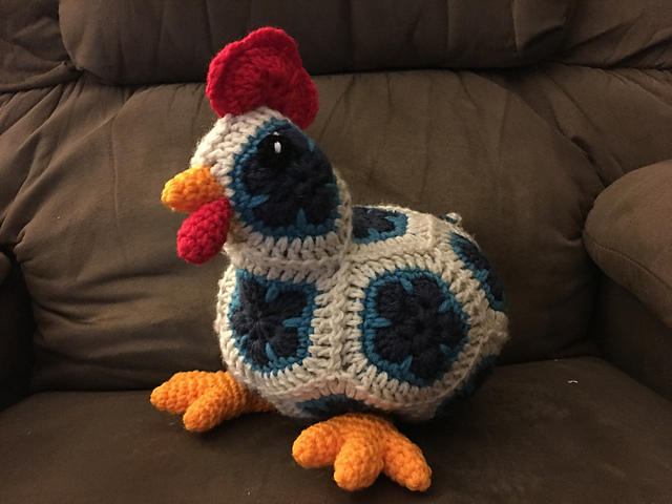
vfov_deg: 48.2
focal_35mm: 29
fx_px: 563
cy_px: 252
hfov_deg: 61.7
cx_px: 336
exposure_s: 1/4
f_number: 2.2
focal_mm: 4.15
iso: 200
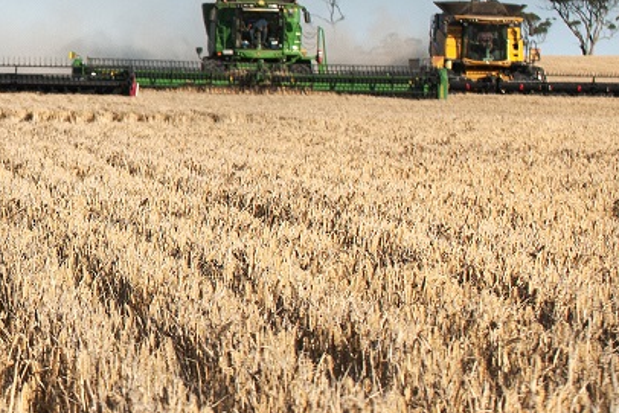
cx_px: -261
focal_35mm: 332
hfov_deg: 6.1
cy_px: 70
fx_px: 5718
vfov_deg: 4.1
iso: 200
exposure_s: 1/800
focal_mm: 75
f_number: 5
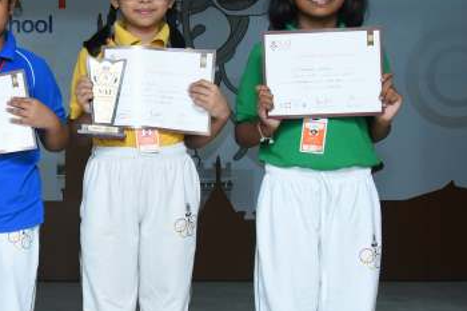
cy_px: 153
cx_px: -48
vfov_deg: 13.3
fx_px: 1335
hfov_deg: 19.0
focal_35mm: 103
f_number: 6.3
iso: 2000
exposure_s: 1/200
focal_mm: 40
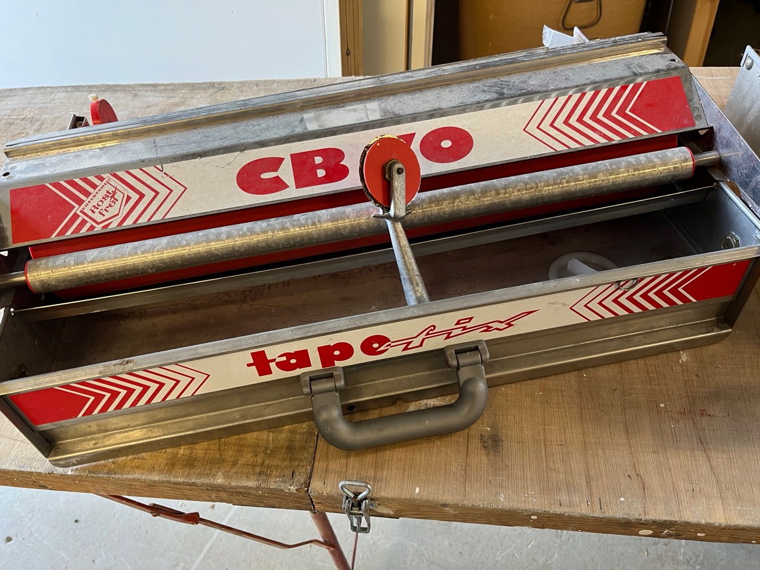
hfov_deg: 65.3
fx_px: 593
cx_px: 369
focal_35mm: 27
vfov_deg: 51.3
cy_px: 294
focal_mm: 5.1
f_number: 1.6
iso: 80
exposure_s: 1/50
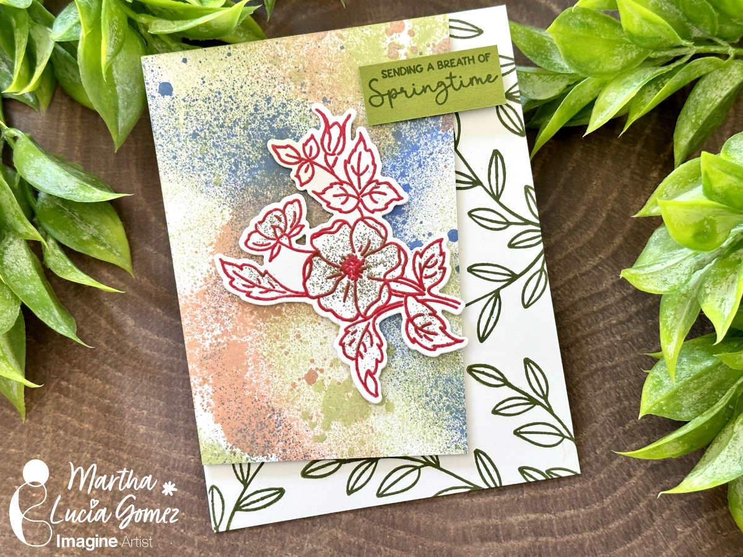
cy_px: 278
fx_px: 1030
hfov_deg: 39.7
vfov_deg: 30.3
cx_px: 372
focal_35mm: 48
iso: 100
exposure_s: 1/60
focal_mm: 6.86
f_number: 1.78
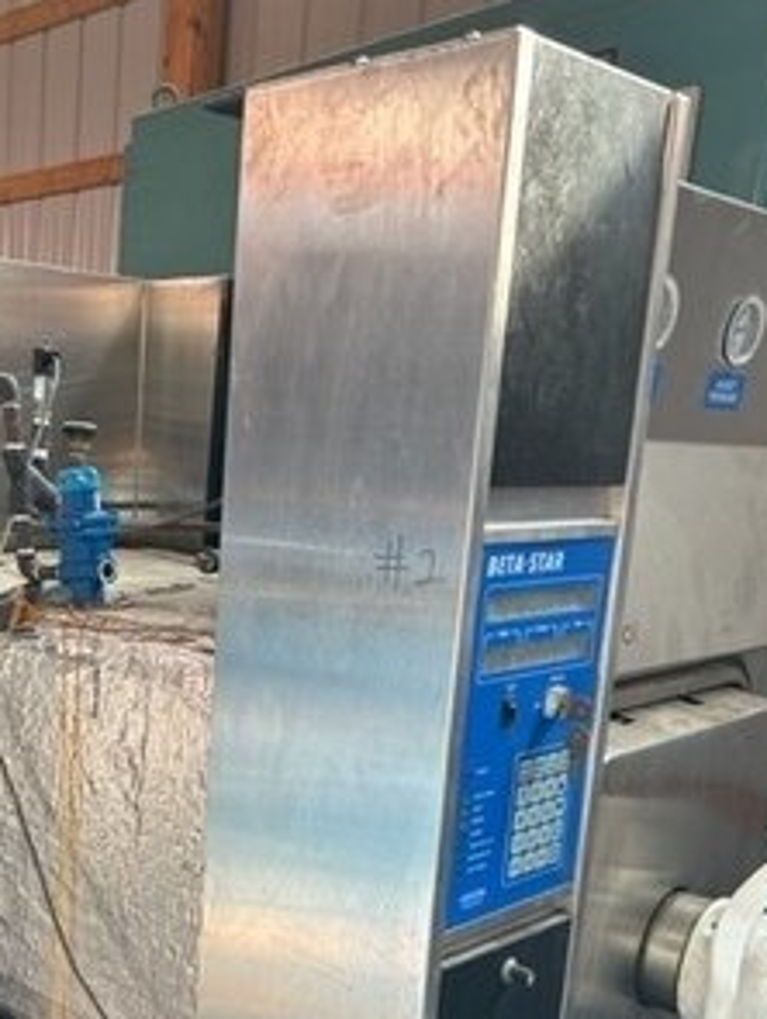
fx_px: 1297
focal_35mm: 44
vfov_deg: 42.0
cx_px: 136
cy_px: 722
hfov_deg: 31.9
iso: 40
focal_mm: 5.7
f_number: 1.5
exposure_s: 1/121
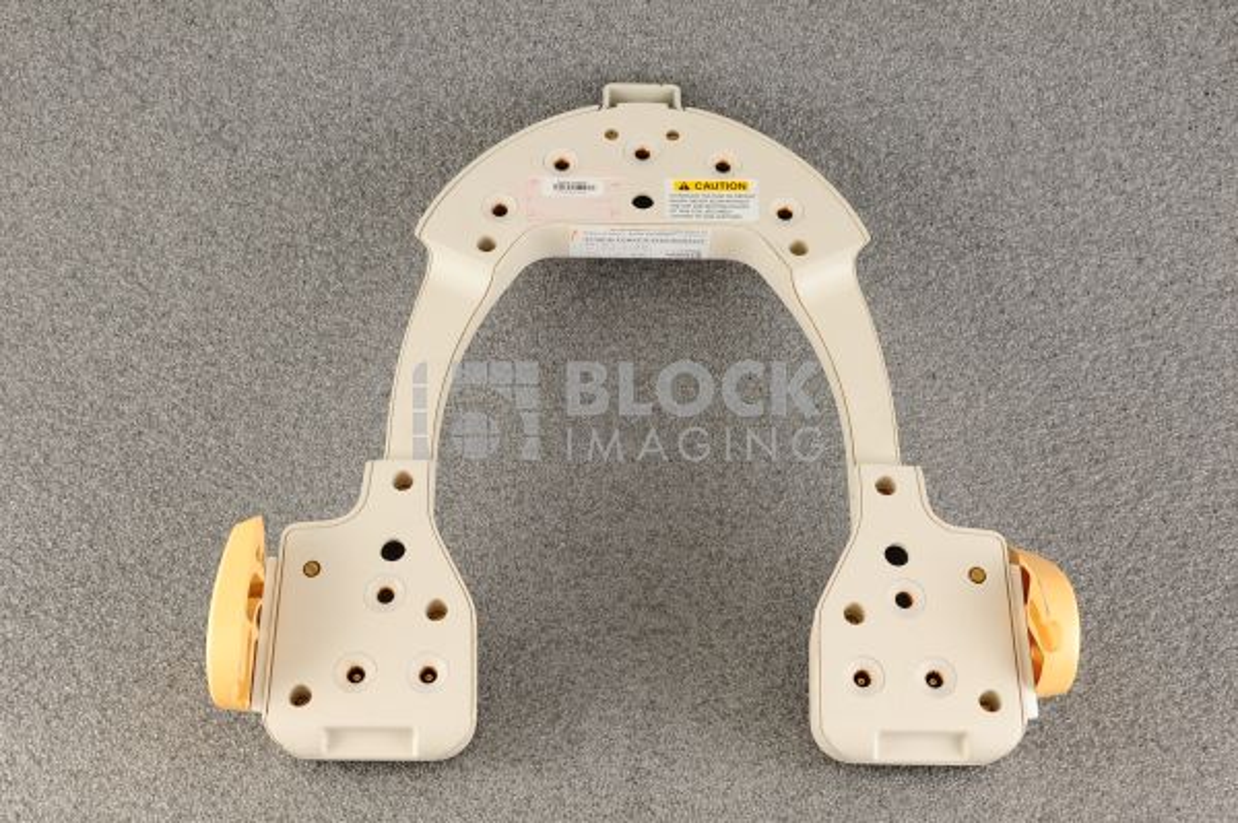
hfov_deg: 39.6
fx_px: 1718
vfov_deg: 26.9
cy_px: 412
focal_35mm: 50
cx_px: 619
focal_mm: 50
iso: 1600
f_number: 11
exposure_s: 1/160
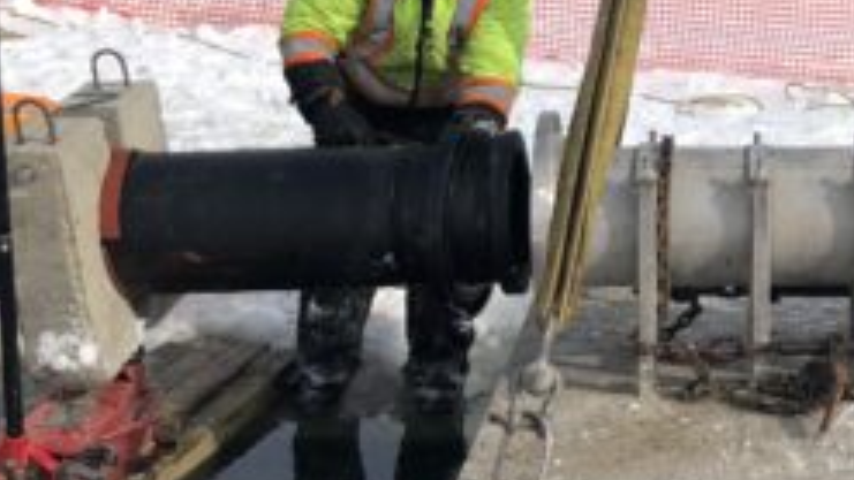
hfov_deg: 27.2
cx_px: 823
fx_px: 1676
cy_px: 256
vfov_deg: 16.3
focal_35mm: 74
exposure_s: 1/4000
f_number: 1.8
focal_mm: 4
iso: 20
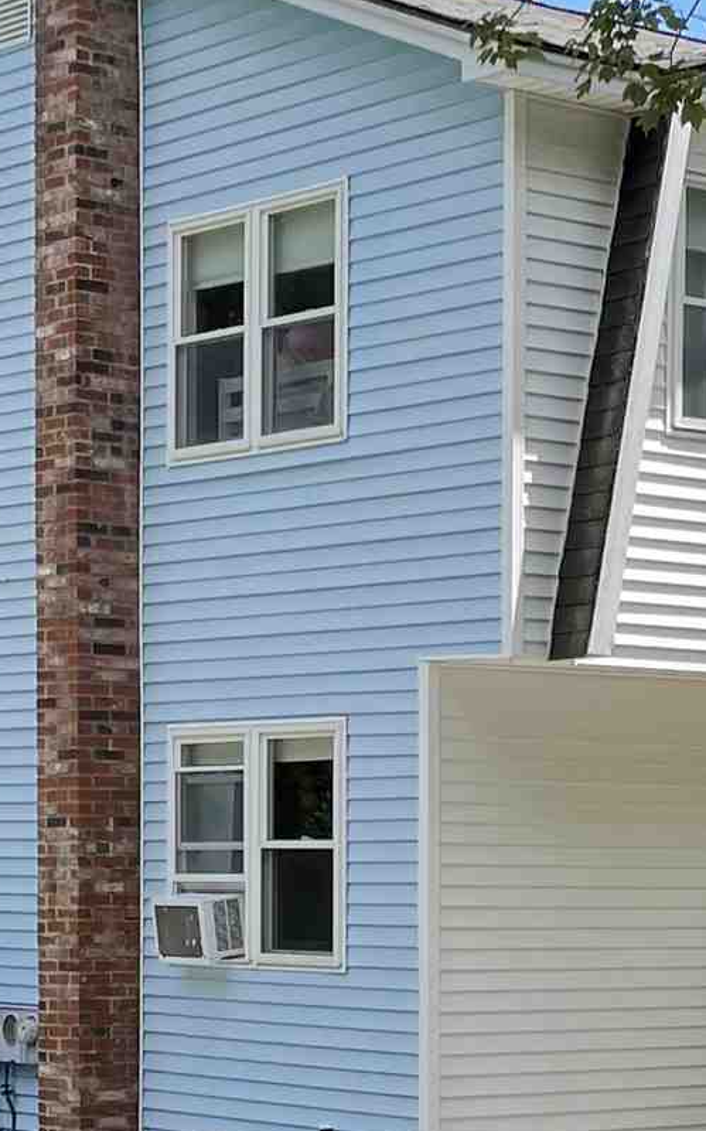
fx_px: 3265
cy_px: 1028
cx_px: 566
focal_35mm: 106
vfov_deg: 19.3
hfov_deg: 12.3
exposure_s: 1/1335
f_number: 1.6
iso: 32
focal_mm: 4.2
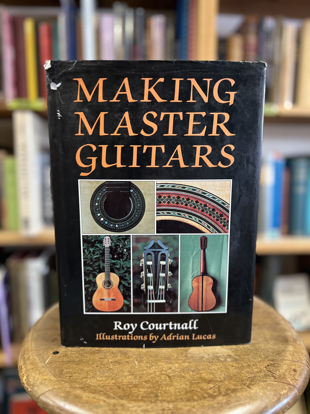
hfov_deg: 53.1
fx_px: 310
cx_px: 155
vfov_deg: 67.3
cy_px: 207
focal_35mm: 26
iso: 400
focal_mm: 5.7
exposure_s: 1/60
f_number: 1.5
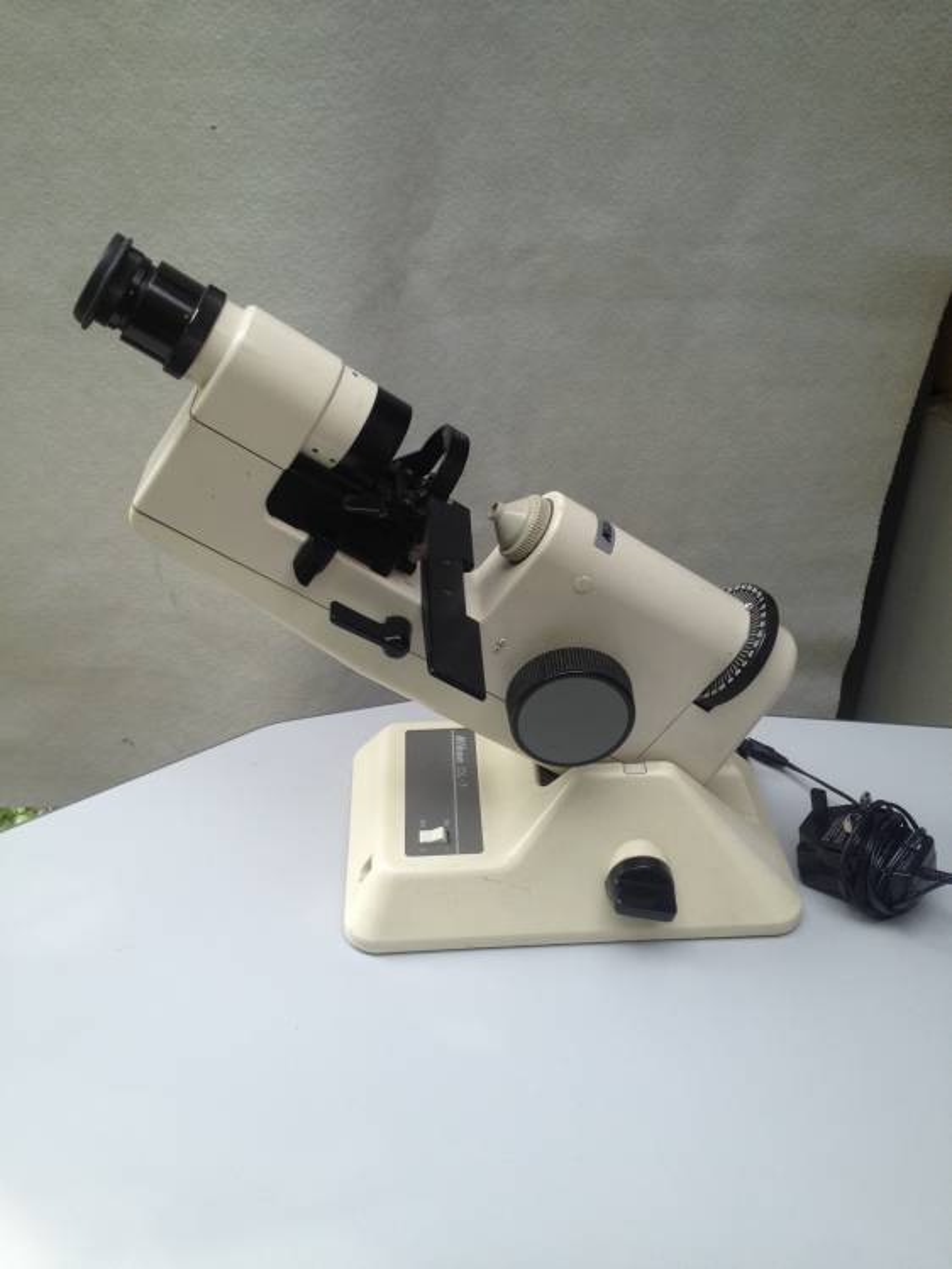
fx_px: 1283
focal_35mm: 35
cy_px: 634
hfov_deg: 40.7
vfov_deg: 52.6
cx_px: 476
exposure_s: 1/449
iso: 50
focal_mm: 4.28
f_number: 2.4
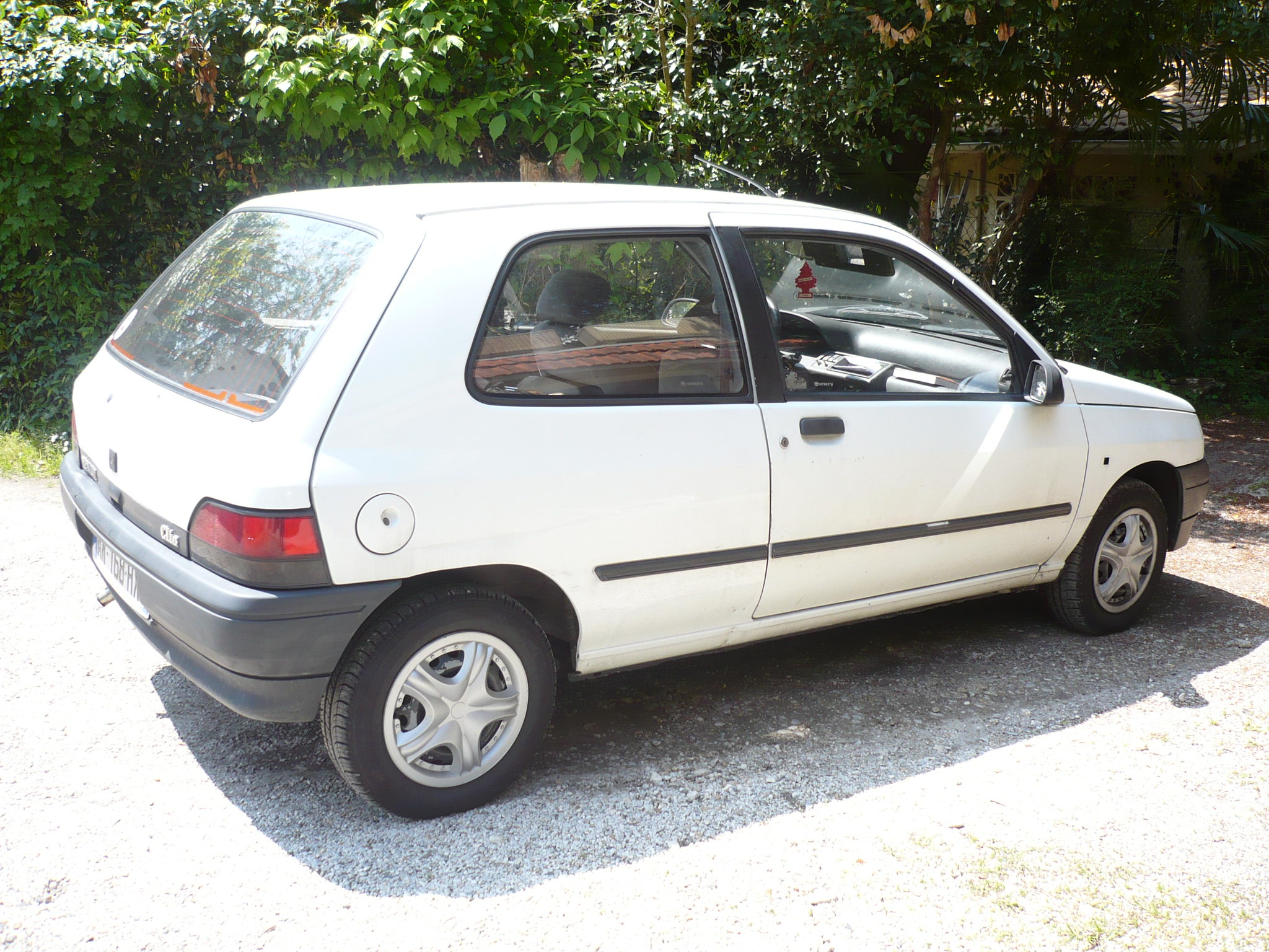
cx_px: 634
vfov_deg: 40.7
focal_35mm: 35
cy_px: 476
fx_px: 1283
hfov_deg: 52.6
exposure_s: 1/320
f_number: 2.8
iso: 100
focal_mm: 5.8
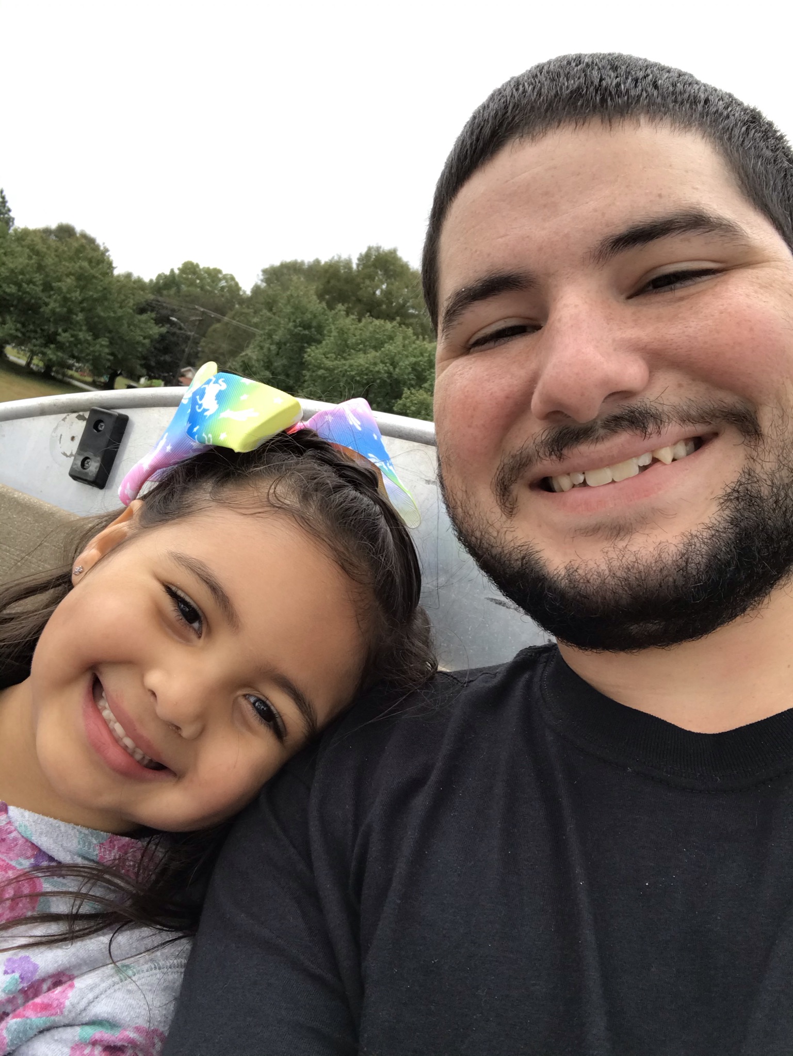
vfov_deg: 56.8
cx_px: 396
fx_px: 976
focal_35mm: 32
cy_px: 528
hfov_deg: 44.2
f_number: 2.2
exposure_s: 1/227
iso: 25
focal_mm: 2.87
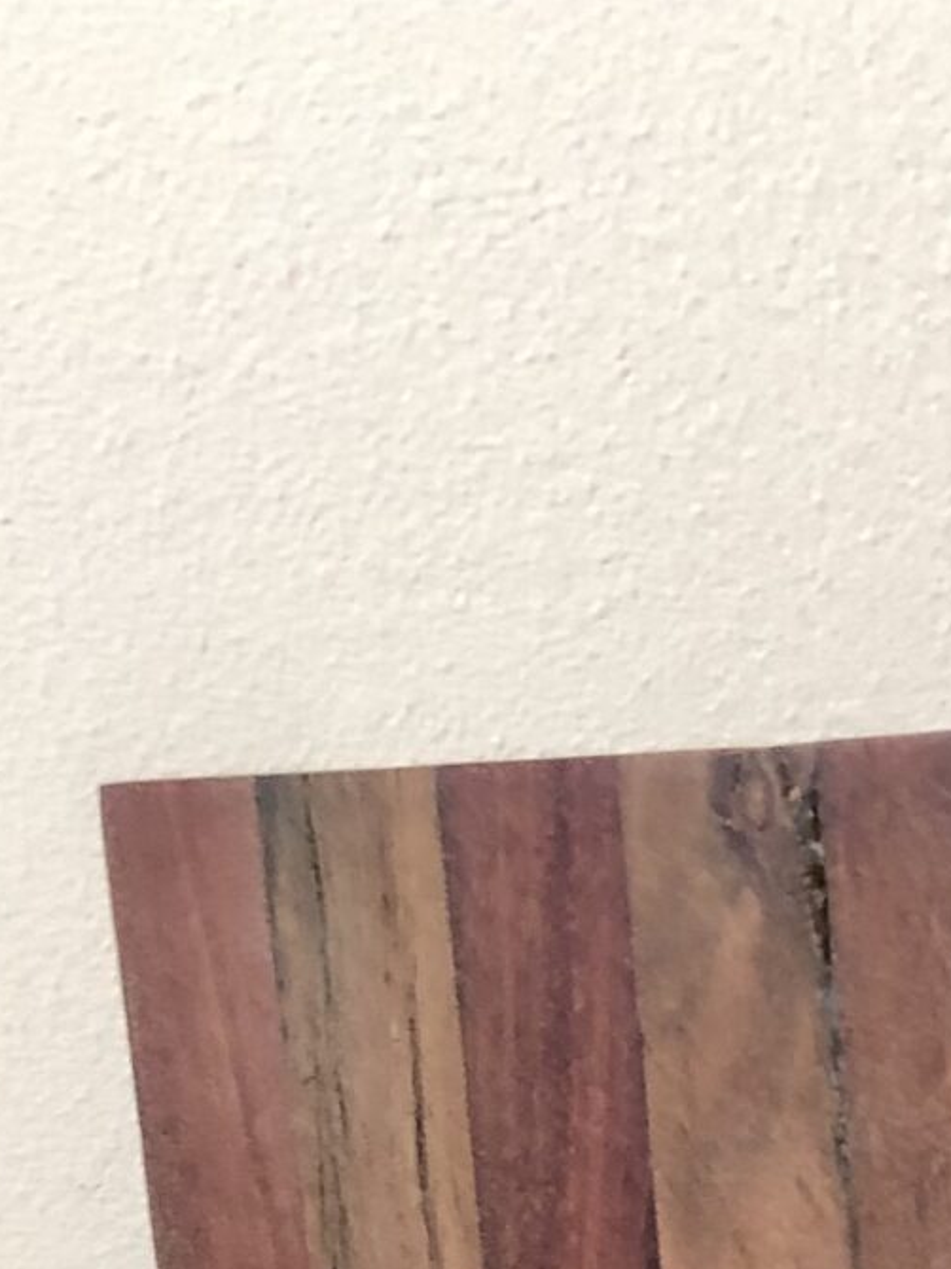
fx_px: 3922
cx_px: 1703
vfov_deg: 15.7
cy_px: 2286
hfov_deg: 12.6
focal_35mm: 107
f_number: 1.8
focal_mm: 4
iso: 50
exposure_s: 1/17
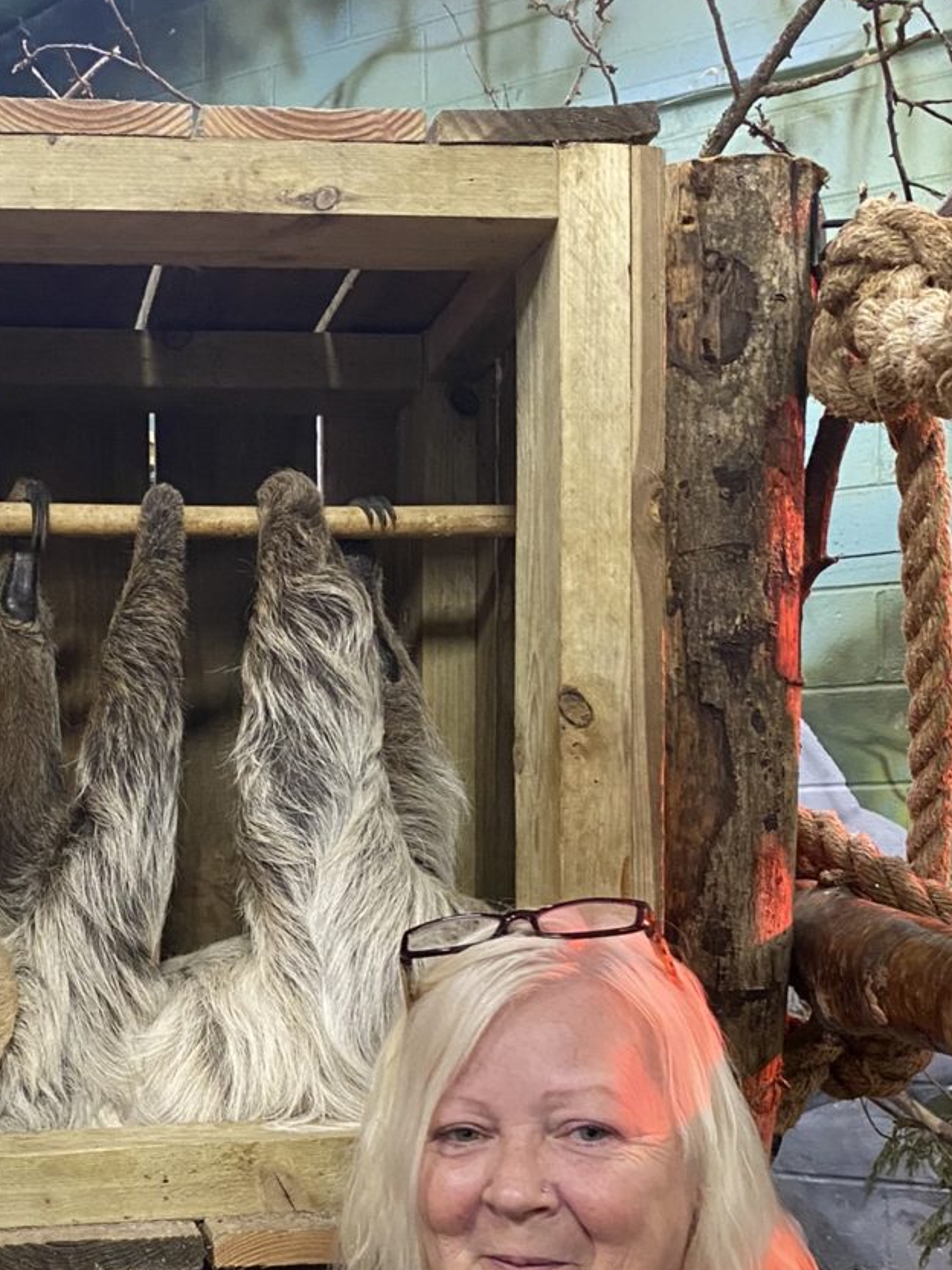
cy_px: 907
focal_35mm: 48
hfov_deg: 29.5
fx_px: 1760
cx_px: 174
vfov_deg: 38.9
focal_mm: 4.25
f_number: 1.8
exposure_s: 1/50
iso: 400
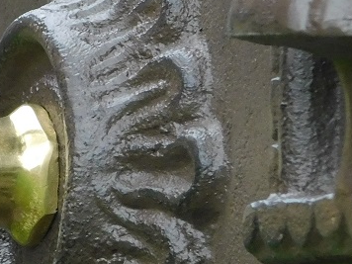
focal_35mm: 2090
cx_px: -46
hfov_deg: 0.9
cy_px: 155
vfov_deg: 0.7
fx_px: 21253
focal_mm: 114.5
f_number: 6.1
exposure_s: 1/160
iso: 320
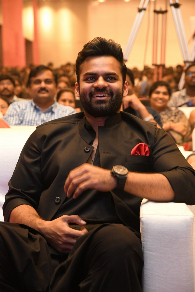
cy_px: 146
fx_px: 772
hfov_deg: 14.4
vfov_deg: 21.5
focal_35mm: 95
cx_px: 98
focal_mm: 95
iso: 5000
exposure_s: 1/125
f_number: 6.3
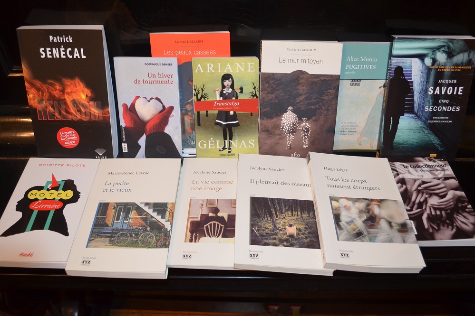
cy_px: 158
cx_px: 238
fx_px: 435
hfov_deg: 57.2
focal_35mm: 33
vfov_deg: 40.0
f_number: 3.8
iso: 1600
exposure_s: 1/60
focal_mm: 22
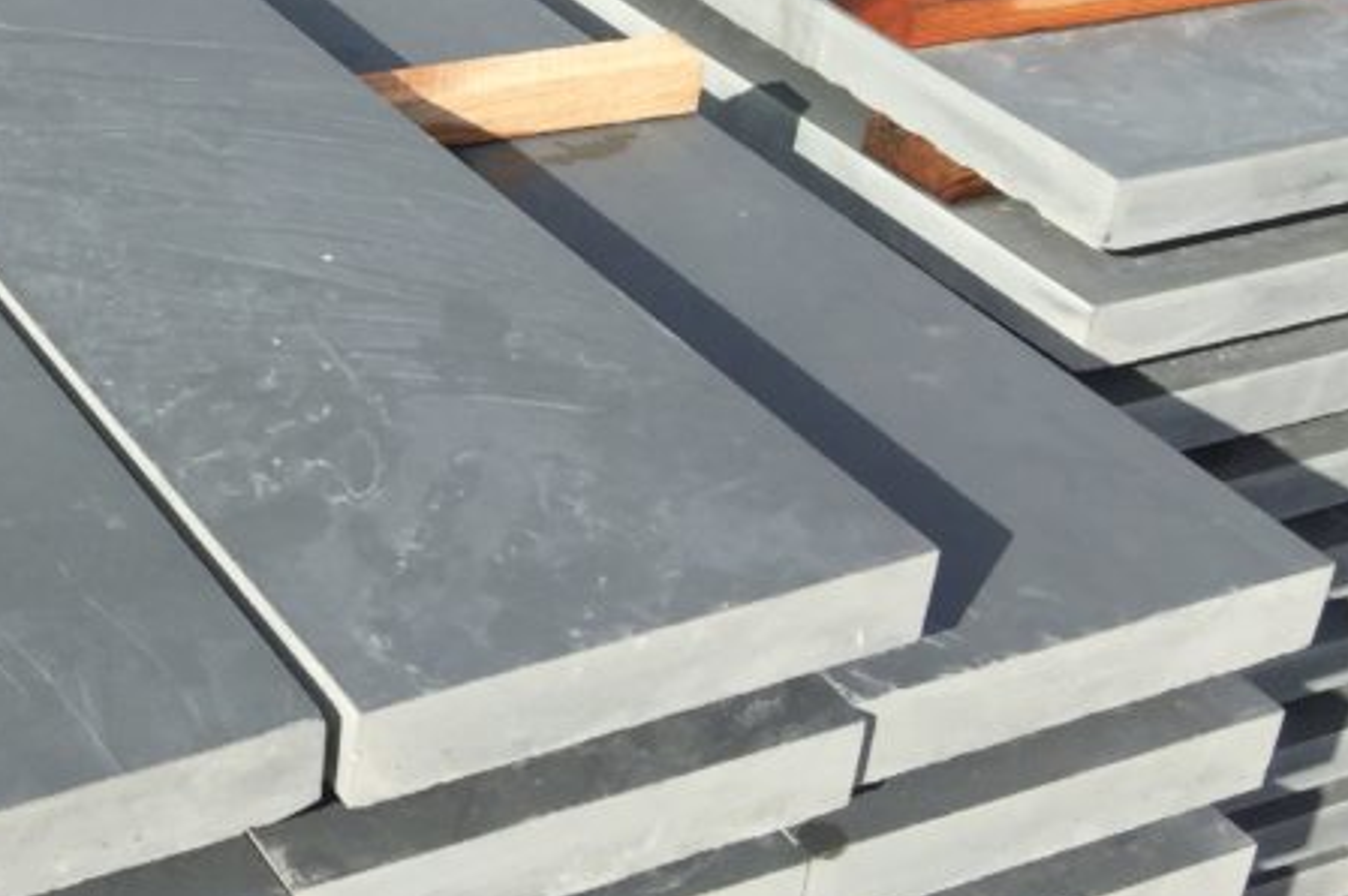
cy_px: 168
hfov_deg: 27.4
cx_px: -42
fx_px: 2582
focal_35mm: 69
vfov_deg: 19.5
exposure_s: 1/2639
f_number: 2.2
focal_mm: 4.15
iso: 32
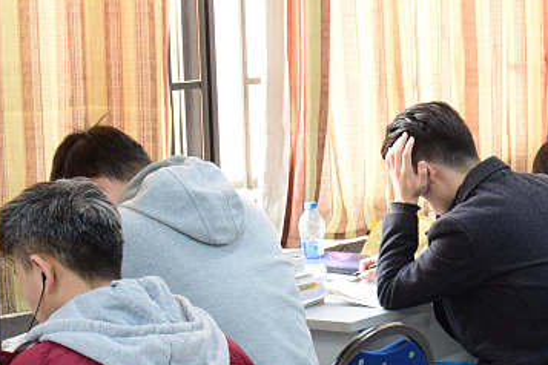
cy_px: 258
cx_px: 491
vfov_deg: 11.3
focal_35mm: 121
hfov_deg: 16.7
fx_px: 1842
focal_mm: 24
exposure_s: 1/50
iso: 1600
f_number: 5.6
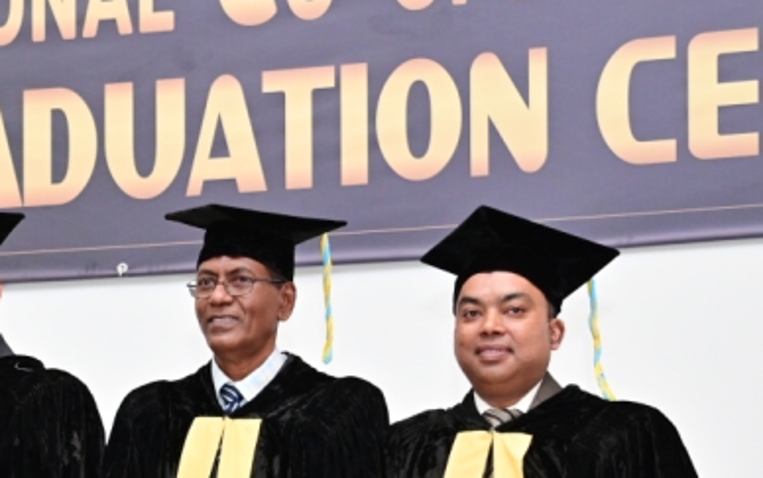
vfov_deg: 10.0
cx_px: -45
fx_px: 2684
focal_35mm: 129
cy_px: 556
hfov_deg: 15.8
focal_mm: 48
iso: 2000
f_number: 5.6
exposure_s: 1/200
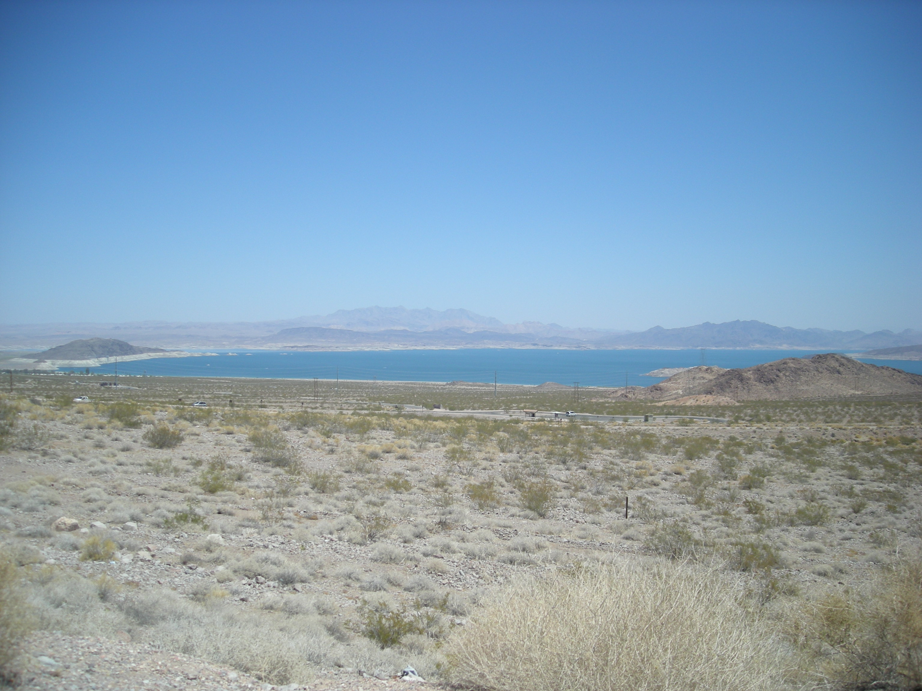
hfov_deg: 52.6
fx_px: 932
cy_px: 346
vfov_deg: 40.7
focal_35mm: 35
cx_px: 461
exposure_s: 1/260
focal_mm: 5.7
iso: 50
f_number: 5.7
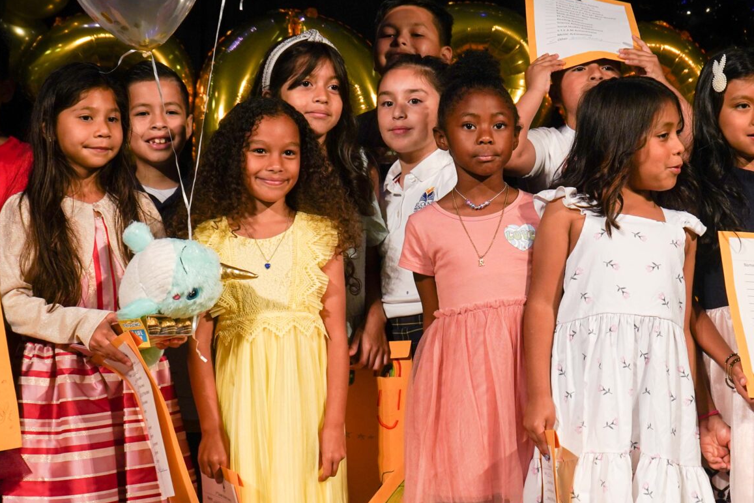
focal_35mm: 85
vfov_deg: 16.1
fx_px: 1780
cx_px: 483
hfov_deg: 23.8
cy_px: 209
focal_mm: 48
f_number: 6.3
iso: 800
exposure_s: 1/100
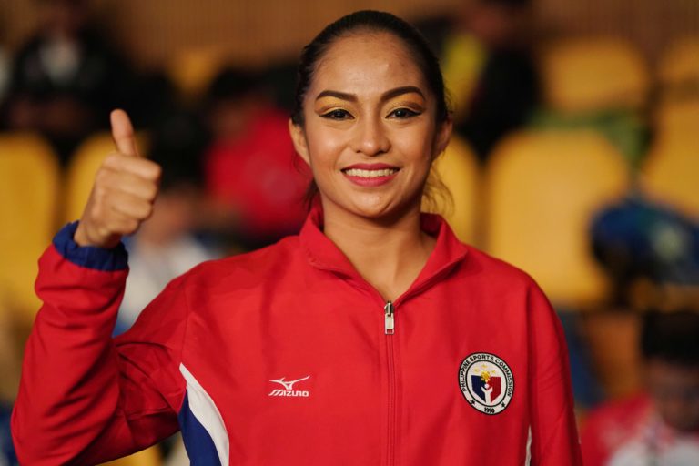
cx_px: 350
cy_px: 233
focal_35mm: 85
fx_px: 1650
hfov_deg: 23.9
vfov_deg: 16.1
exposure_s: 1/400
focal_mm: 85
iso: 4000
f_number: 1.4
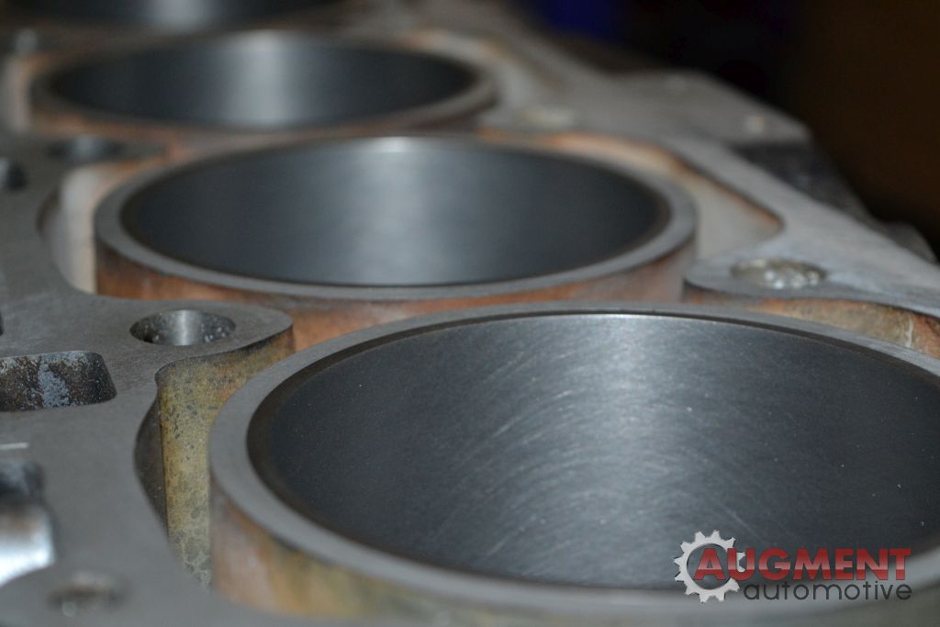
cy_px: 314
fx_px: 2154
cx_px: 470
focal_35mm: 82
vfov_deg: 16.6
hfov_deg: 24.6
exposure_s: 1/60
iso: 1100
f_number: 5.6
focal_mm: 55
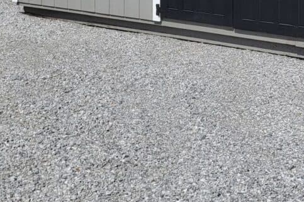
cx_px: 352
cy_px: -122
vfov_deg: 14.6
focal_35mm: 86
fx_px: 726
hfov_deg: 22.1
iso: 40
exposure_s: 1/5811
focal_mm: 5.4
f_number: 1.8
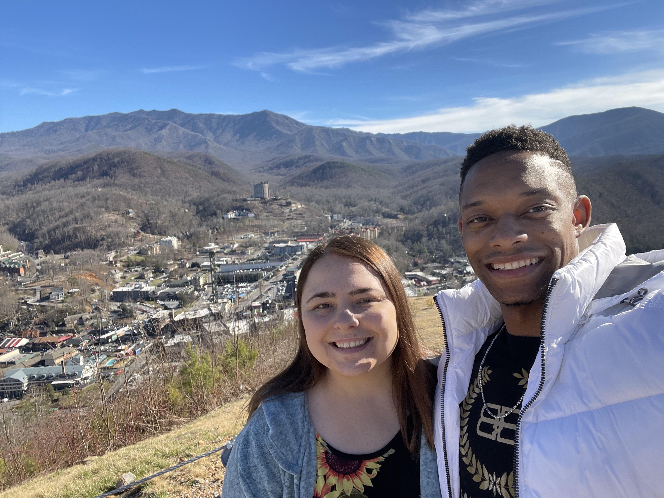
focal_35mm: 23
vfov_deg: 58.9
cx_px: 332
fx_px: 441
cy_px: 249
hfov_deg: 73.9
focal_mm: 2.71
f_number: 2.2
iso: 25
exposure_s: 1/569
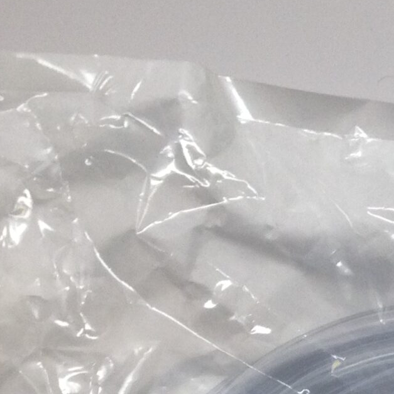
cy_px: 464
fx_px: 1532
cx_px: 437
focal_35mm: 119
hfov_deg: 14.3
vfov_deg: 14.2
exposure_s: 1/120
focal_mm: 4.12
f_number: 2.4
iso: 80
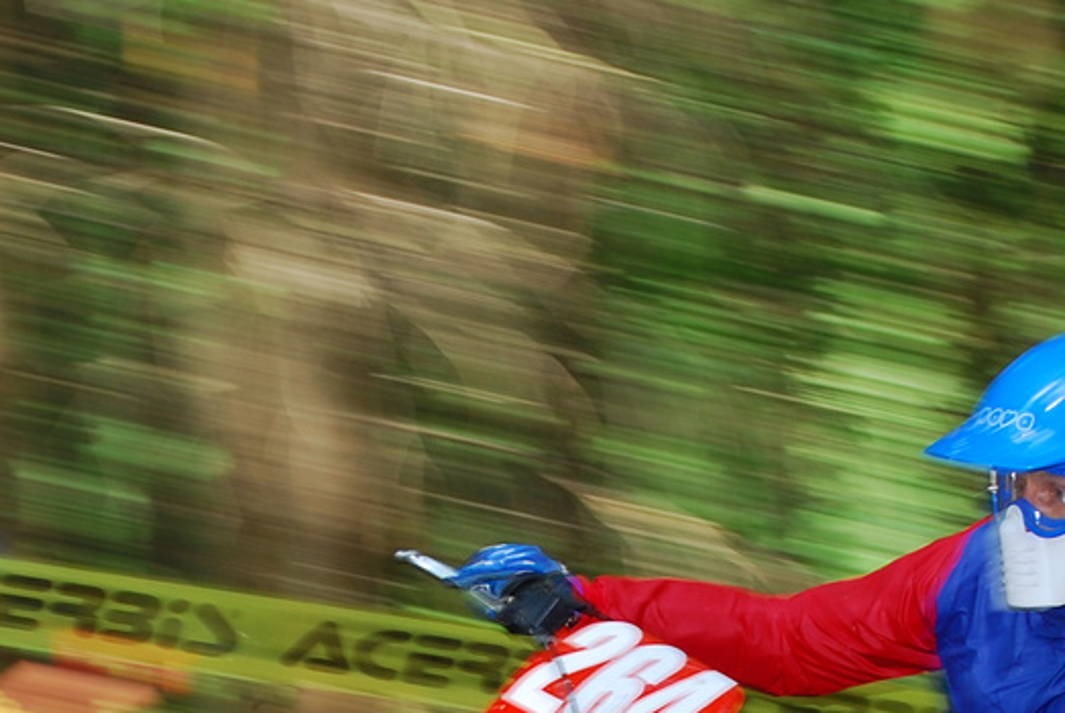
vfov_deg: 9.1
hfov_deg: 13.8
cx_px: 614
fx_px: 4383
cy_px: 1047
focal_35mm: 148
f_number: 5
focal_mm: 32
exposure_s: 1/40
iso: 100
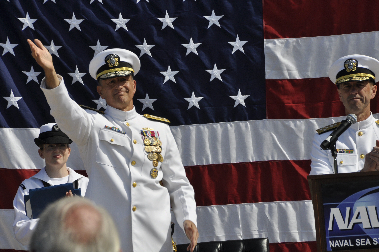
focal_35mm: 255
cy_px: 126
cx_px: 190
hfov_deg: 8.1
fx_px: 2681
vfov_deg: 5.4
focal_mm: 170
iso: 200
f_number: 10
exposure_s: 1/320
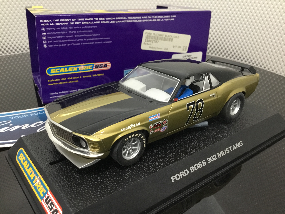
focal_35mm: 31
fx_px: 255
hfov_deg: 58.4
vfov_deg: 45.4
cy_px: 107
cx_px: 142
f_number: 2.4
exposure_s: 1/17
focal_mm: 3.3
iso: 200
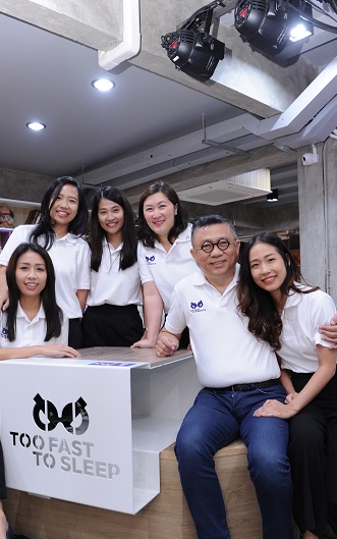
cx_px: 156
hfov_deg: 41.8
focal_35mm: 30
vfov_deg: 62.7
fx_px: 440
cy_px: 299
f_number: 4
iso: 1250
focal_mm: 24
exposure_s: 1/60
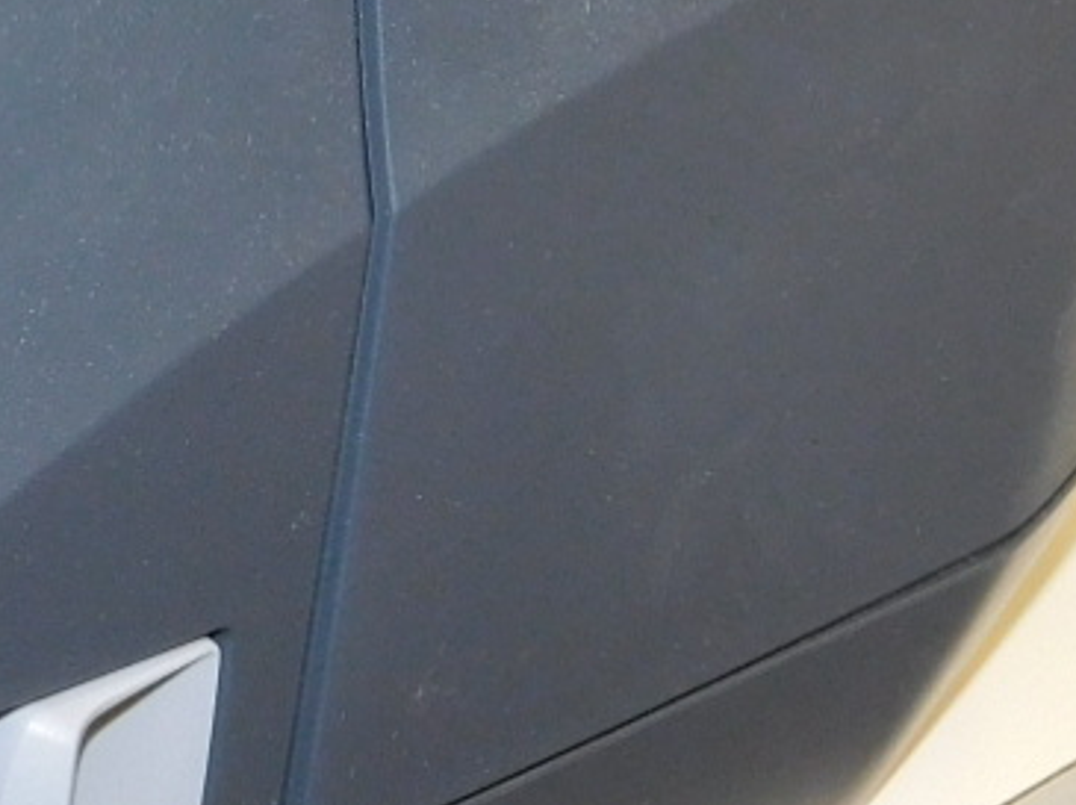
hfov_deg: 12.0
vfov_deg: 9.4
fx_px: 4906
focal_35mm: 158
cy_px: 448
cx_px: -501
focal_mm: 6.3
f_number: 3.5
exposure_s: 1/30
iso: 200
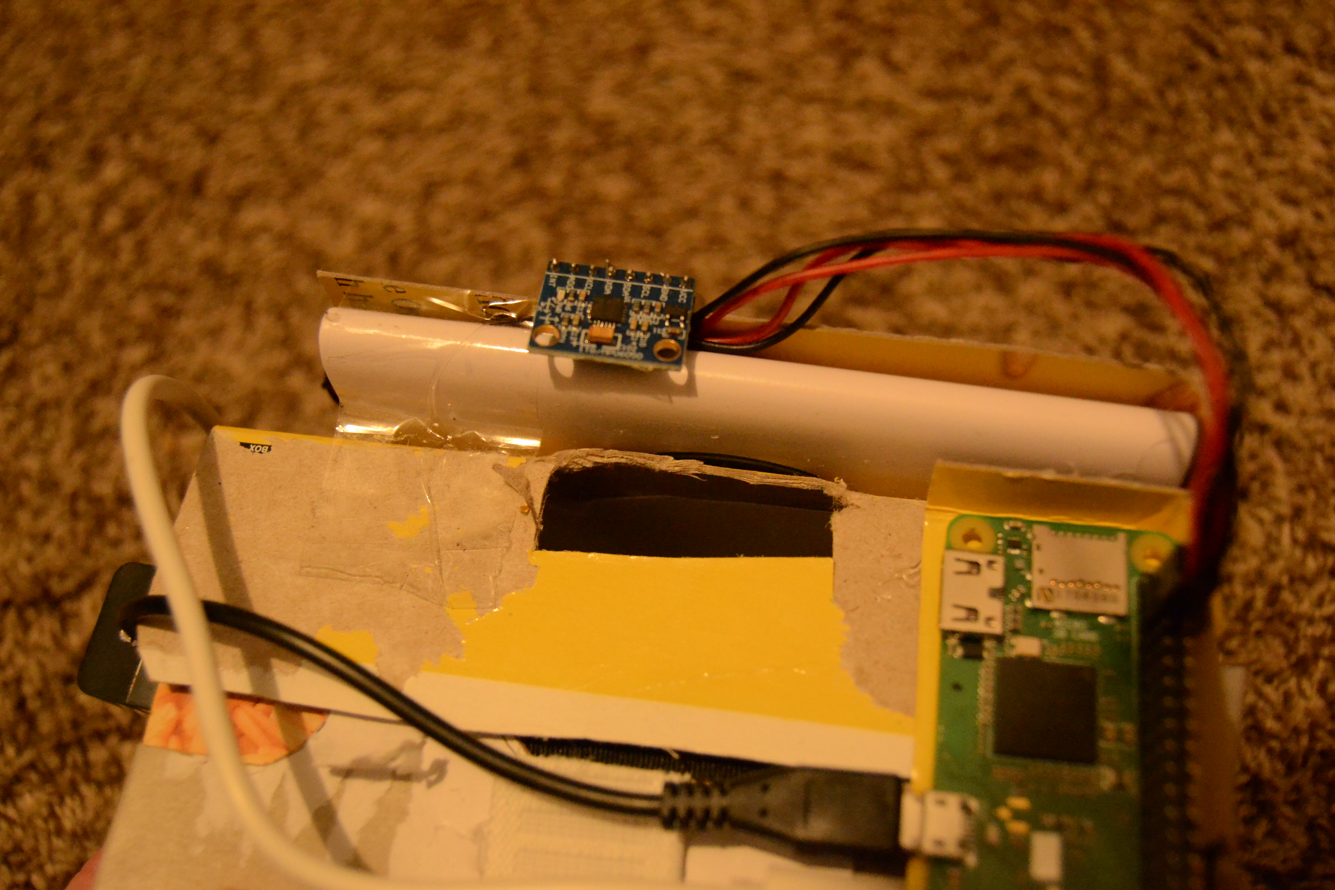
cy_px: 445
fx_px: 1279
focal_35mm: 34
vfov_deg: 38.4
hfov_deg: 55.1
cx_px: 668
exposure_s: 1/40
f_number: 3.8
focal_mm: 23
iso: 3200
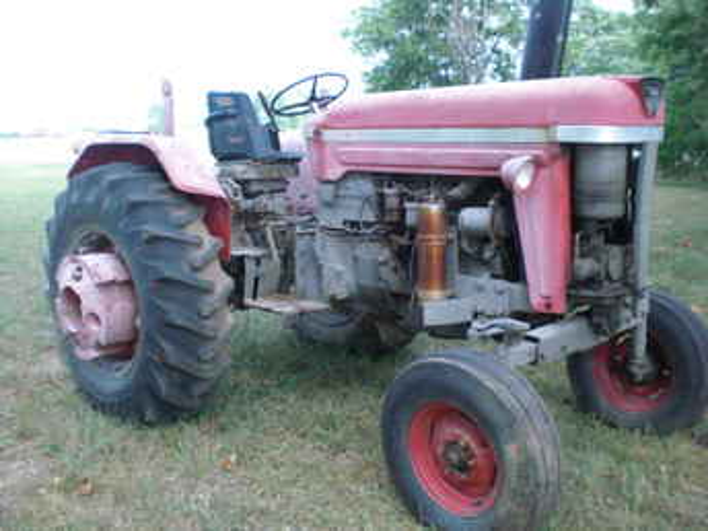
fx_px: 777
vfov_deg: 37.7
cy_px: 266
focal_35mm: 38
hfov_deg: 49.0
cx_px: 354
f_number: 3.1
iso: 200
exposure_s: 1/125
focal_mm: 6.3
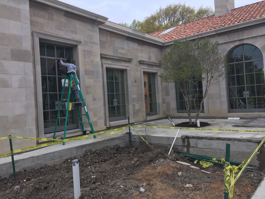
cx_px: 132
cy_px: 100
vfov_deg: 48.2
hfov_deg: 61.7
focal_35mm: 29
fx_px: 222
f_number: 2.2
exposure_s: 1/386
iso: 25
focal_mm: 4.15
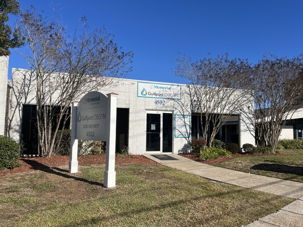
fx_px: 228
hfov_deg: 67.3
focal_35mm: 26
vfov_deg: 53.1
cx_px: 152
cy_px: 114
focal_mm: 5.7
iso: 50
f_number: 1.5
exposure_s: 1/6211
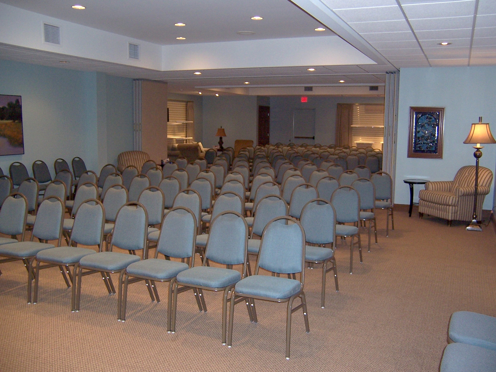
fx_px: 473
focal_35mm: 33
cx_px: 248
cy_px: 186
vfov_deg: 42.9
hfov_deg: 55.4
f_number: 2.8
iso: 140
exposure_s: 1/60
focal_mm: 5.5
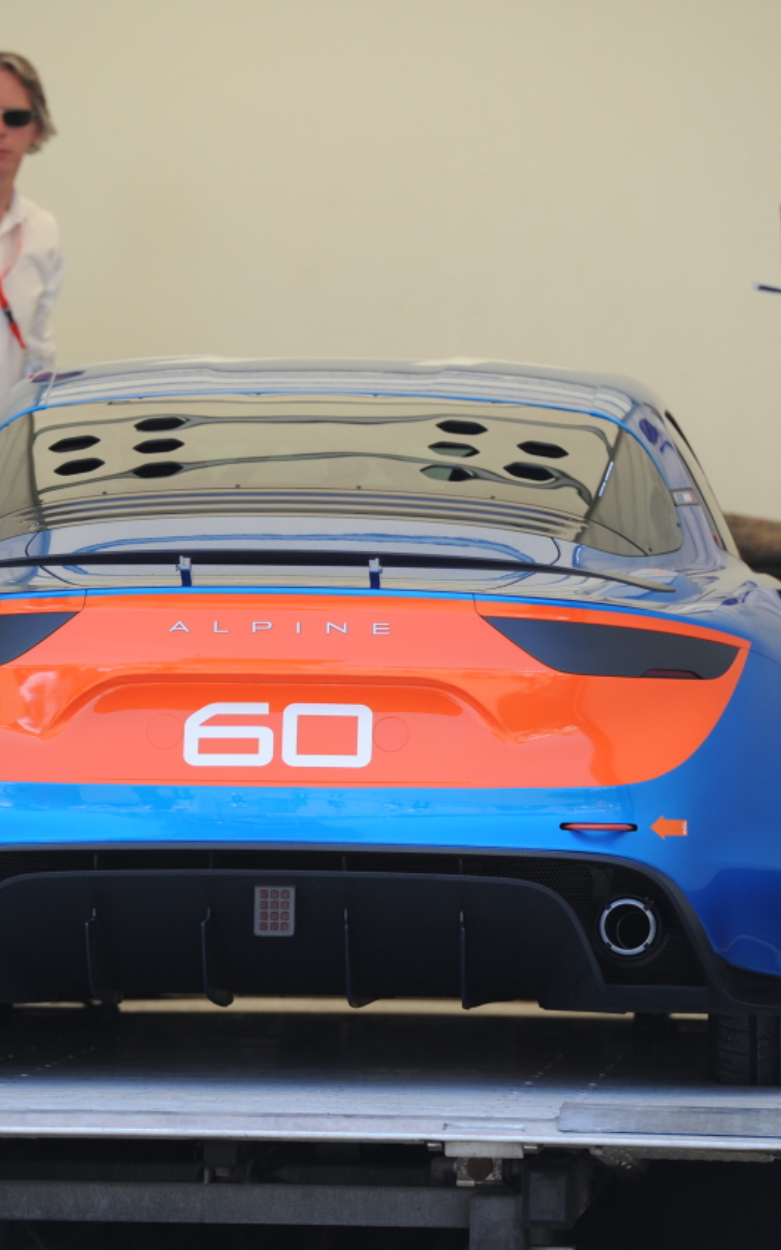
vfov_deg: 6.8
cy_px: 624
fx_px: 10486
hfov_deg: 4.3
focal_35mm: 308
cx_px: 281
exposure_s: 1/640
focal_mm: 200
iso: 400
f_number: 4
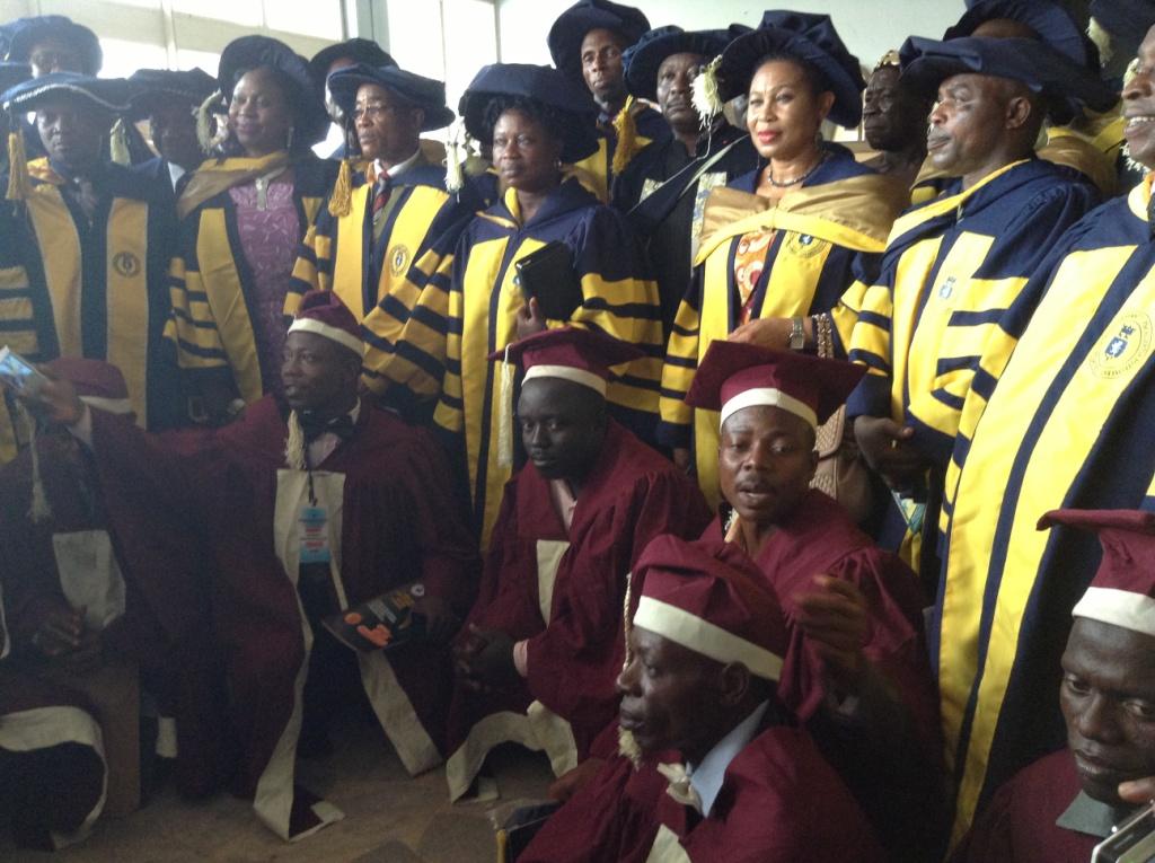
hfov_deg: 55.4
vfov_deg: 42.8
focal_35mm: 33
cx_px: 578
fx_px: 1100
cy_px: 432
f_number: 2.4
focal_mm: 3.3
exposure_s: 1/24
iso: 125
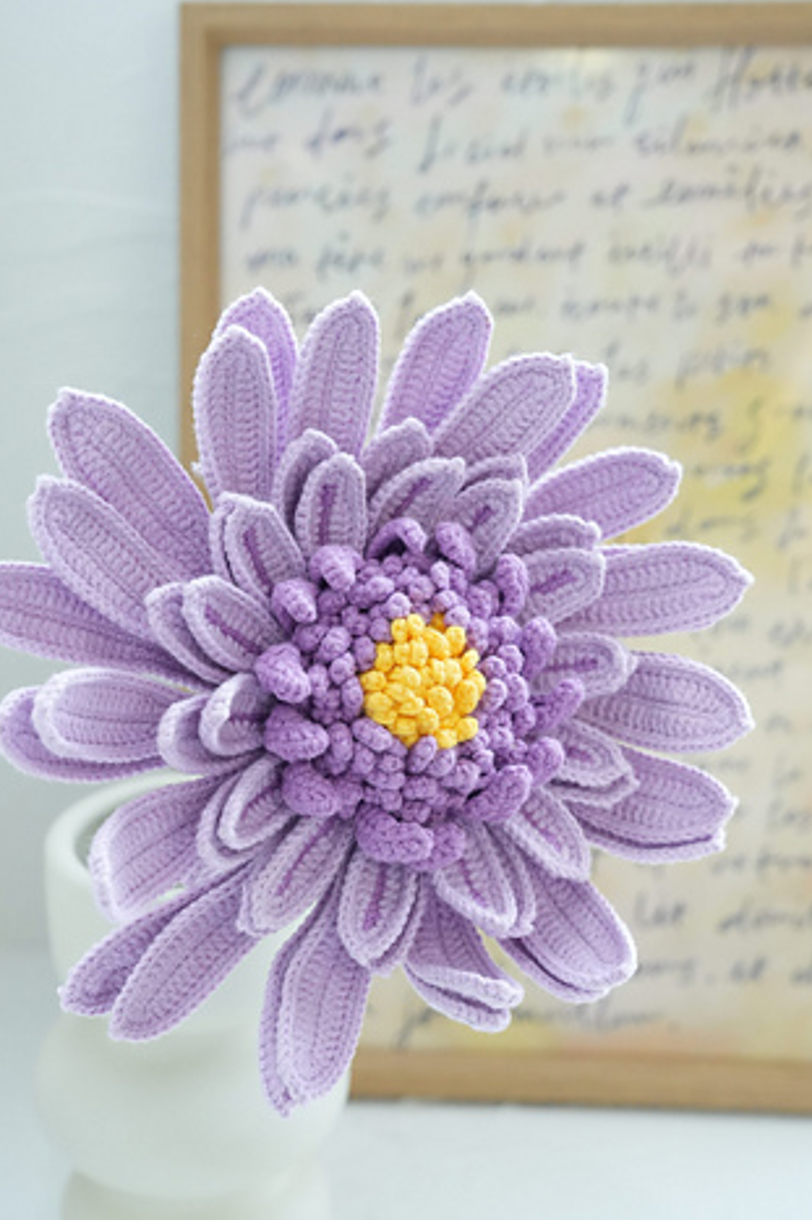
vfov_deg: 27.0
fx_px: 2539
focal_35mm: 75
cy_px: 603
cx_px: 398
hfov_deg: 18.2
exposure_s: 1/320
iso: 4000
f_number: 5.6
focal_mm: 70
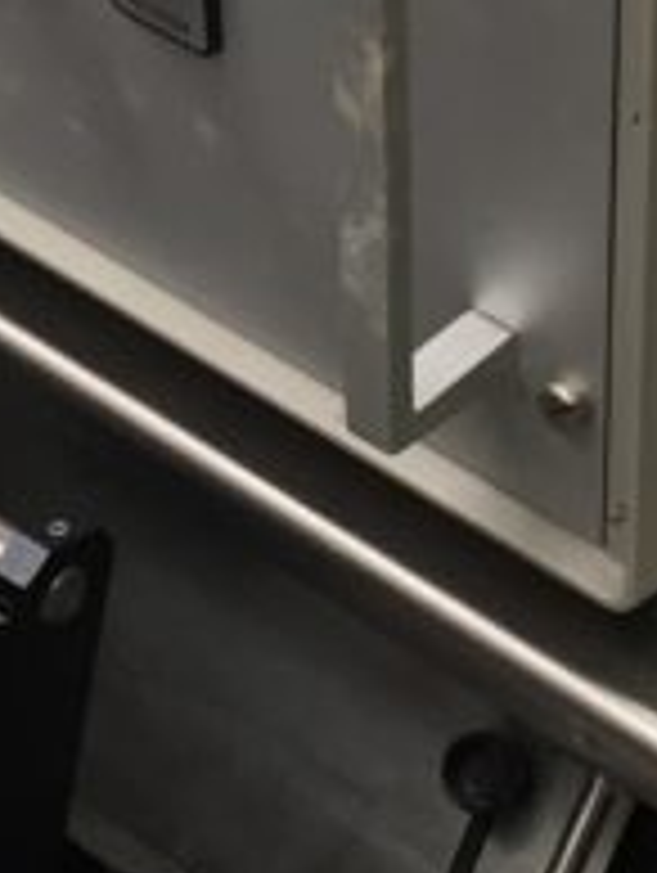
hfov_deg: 9.7
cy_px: 274
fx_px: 3863
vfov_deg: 12.9
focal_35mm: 153
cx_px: 315
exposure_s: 1/33
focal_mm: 4.15
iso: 32
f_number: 2.2
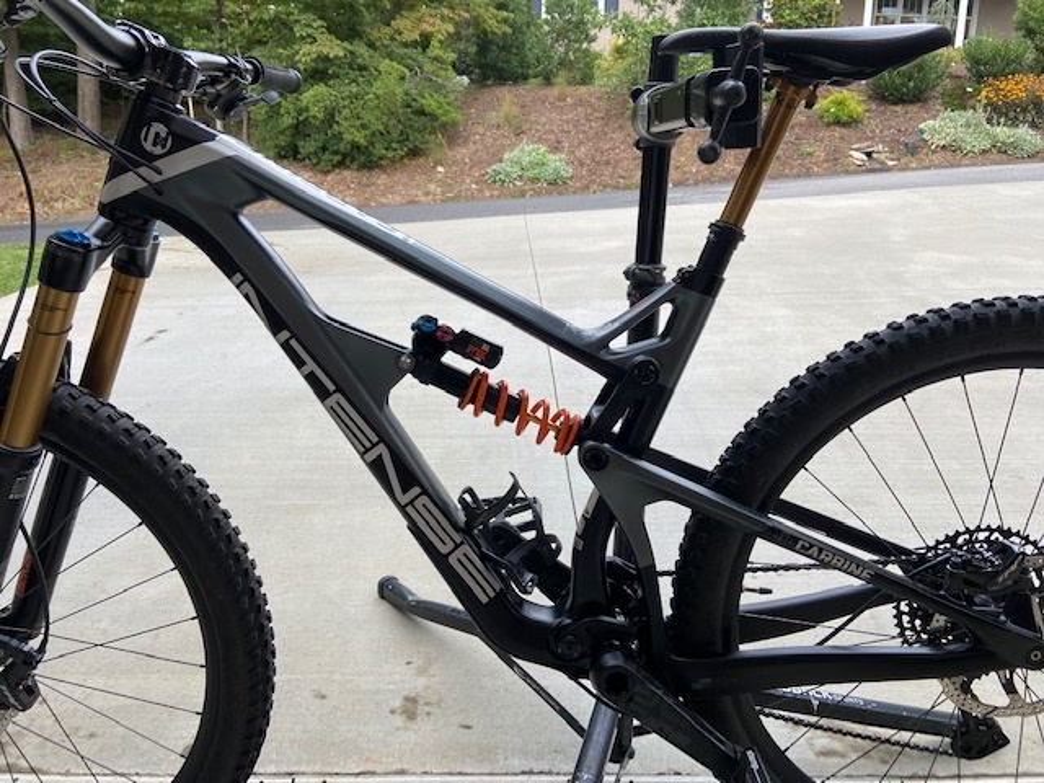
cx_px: 522
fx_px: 784
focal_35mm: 26
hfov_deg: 67.3
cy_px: 392
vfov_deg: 53.1
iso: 32
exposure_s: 1/122
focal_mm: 4.25
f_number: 1.8
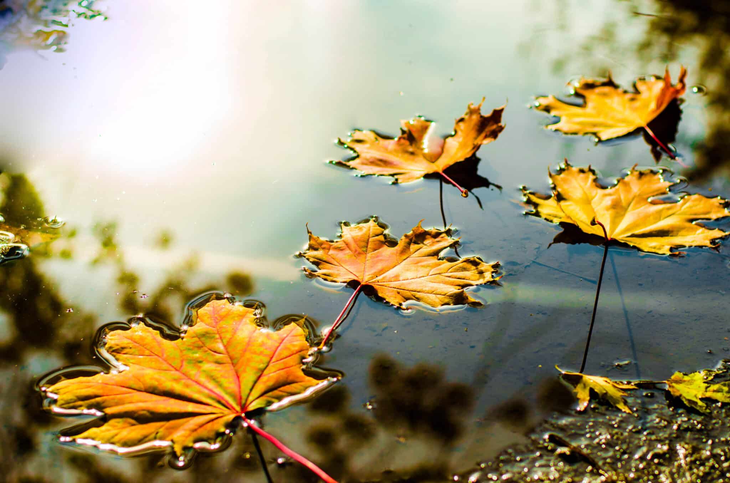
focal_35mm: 75
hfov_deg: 27.0
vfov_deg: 18.1
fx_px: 1518
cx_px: 365
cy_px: 242
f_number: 4
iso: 200
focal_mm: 50
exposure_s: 1/1000
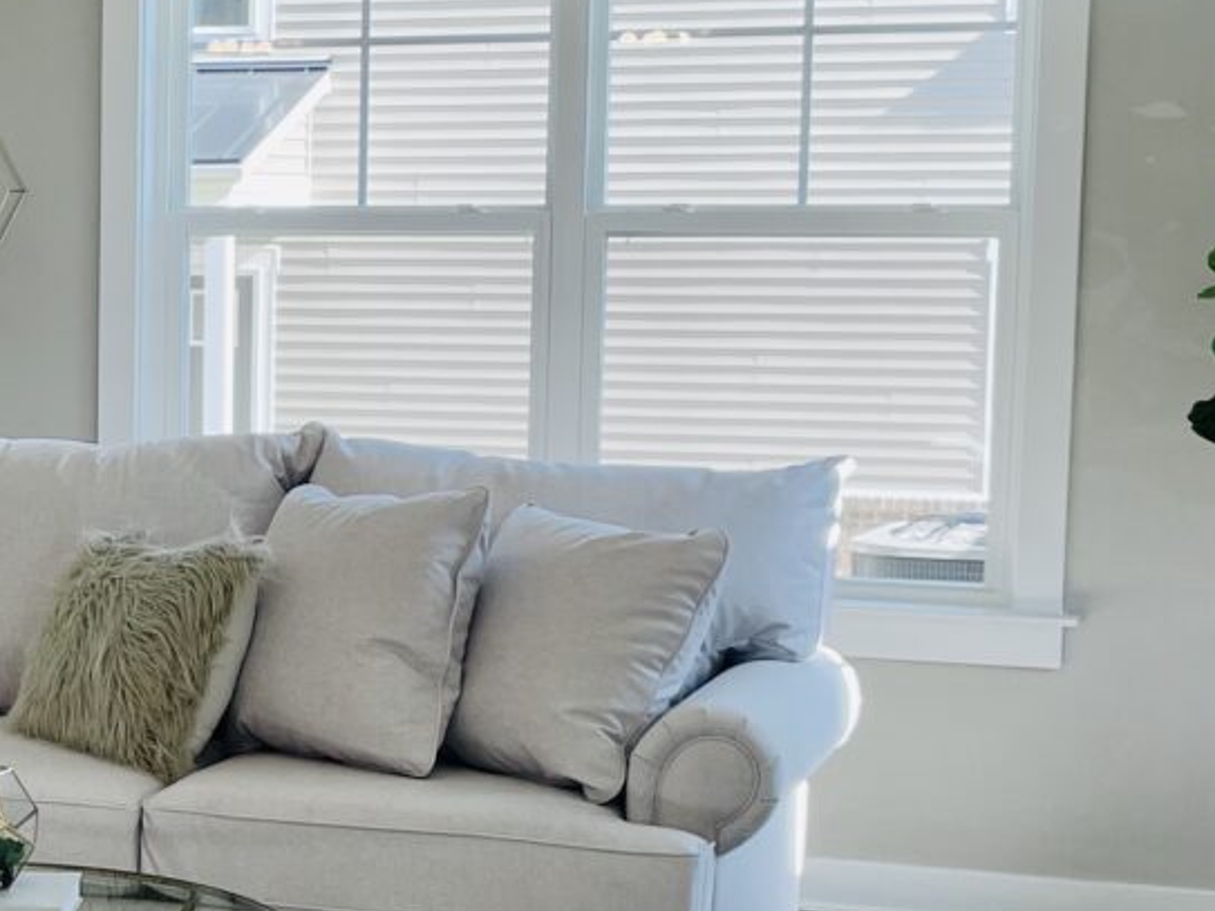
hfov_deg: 20.4
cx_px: -90
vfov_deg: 16.0
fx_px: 3228
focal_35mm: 92
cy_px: 544
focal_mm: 4.2
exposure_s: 1/370
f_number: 1.6
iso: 32
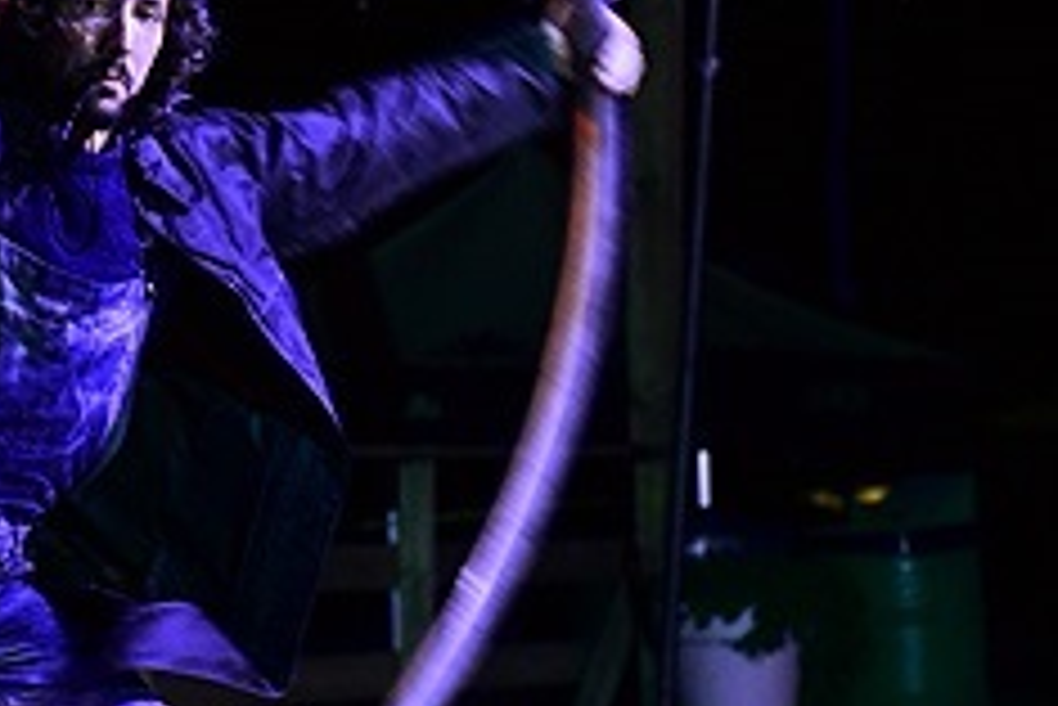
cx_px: 144
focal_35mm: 197
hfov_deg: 10.4
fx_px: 5793
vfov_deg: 7.0
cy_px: 479
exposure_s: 1/80
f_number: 2.8
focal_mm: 70
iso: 3200
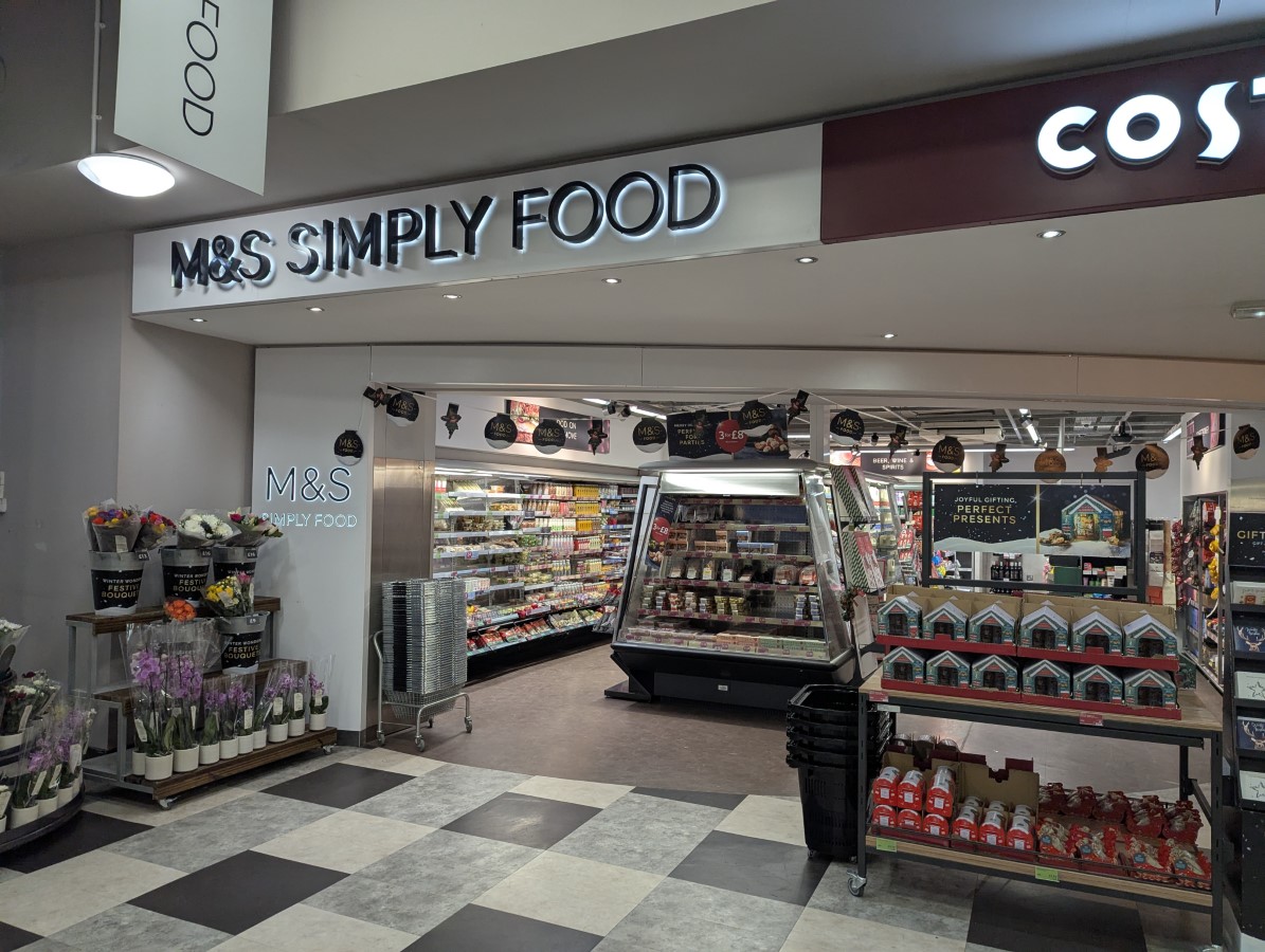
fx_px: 878
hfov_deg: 71.5
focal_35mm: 24
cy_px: 476
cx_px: 632
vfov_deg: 56.9
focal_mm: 6.81
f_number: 1.85
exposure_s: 1/100
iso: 143
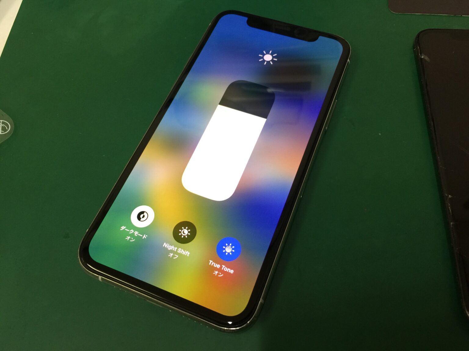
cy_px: 176
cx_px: 234
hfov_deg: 61.7
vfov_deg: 48.2
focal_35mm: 29
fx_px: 393
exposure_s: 1/30
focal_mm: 4.15
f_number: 2.2
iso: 40
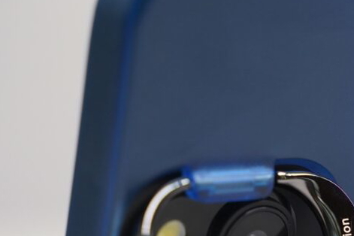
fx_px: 1573
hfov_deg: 12.8
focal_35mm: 160
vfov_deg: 8.5
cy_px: 219
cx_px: 291
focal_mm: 63
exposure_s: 1/200
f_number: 4
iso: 1600
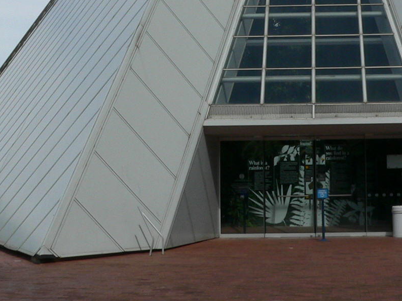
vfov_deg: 15.6
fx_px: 1080
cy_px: -1
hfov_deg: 20.8
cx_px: 321
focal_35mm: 93
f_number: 5.6
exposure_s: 1/500
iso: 80
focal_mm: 6
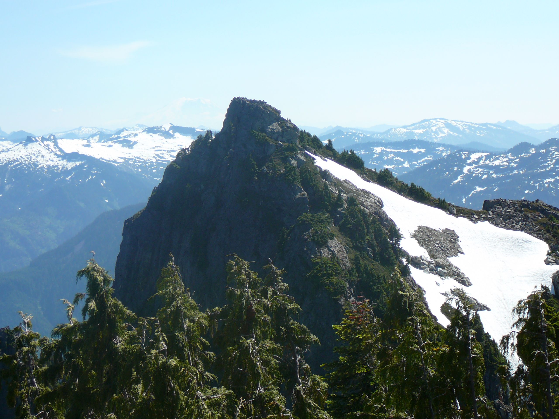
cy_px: 210
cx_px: 280
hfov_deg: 25.3
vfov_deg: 19.1
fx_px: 1243
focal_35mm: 77
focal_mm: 11.5
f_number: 3.7
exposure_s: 1/640
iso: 80
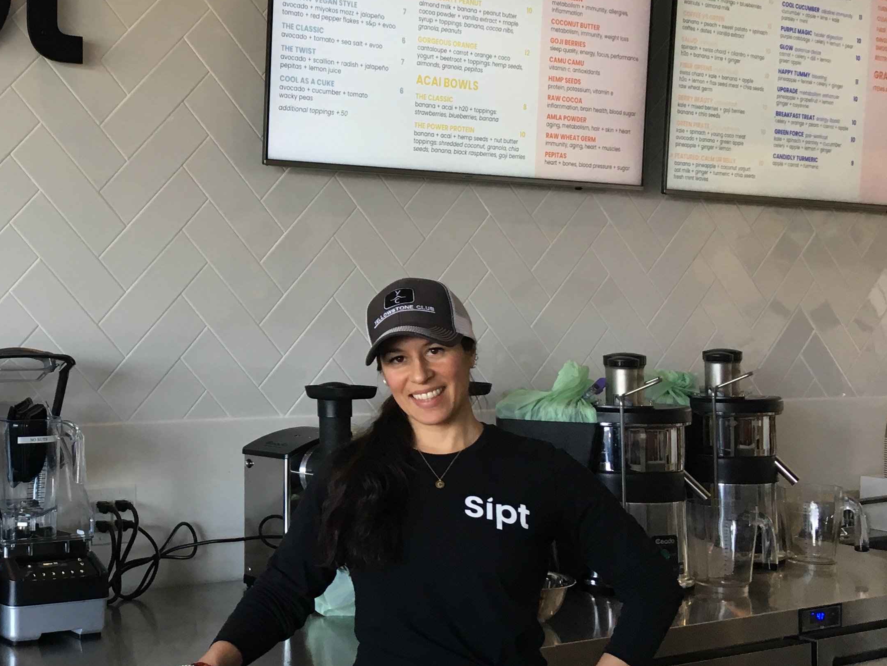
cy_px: 281
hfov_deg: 33.5
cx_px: 76
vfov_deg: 27.0
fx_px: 1384
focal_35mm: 54
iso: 64
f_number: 2.2
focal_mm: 4.15
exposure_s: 1/30
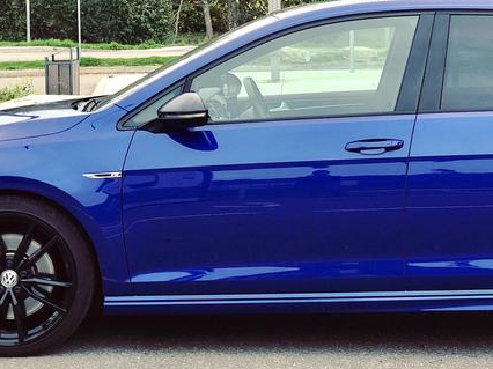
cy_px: 150
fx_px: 1779
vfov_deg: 11.8
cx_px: 322
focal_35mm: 125
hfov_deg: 15.7
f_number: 2.4
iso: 32
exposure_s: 1/120
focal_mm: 6
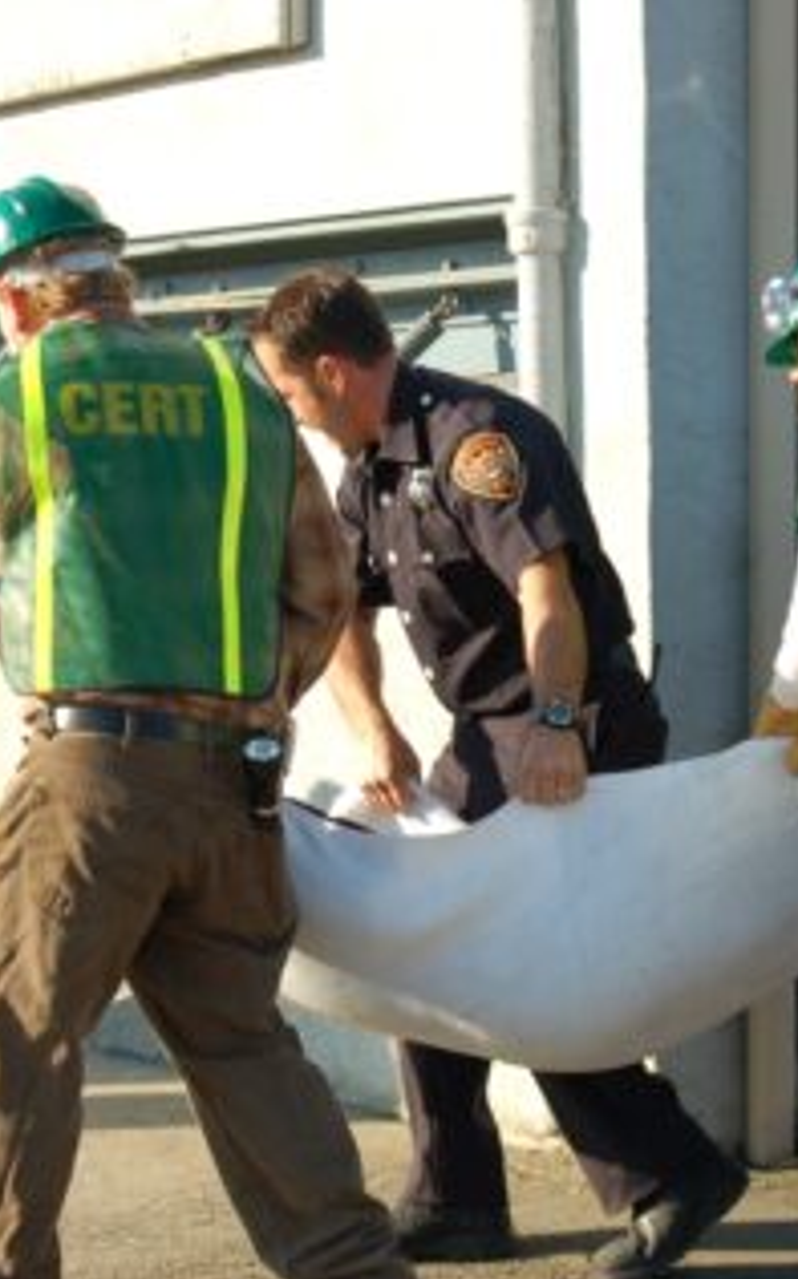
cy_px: 642
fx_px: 4044
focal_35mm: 116
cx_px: 749
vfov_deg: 18.0
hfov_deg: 11.2
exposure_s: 1/250
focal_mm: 50
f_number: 8
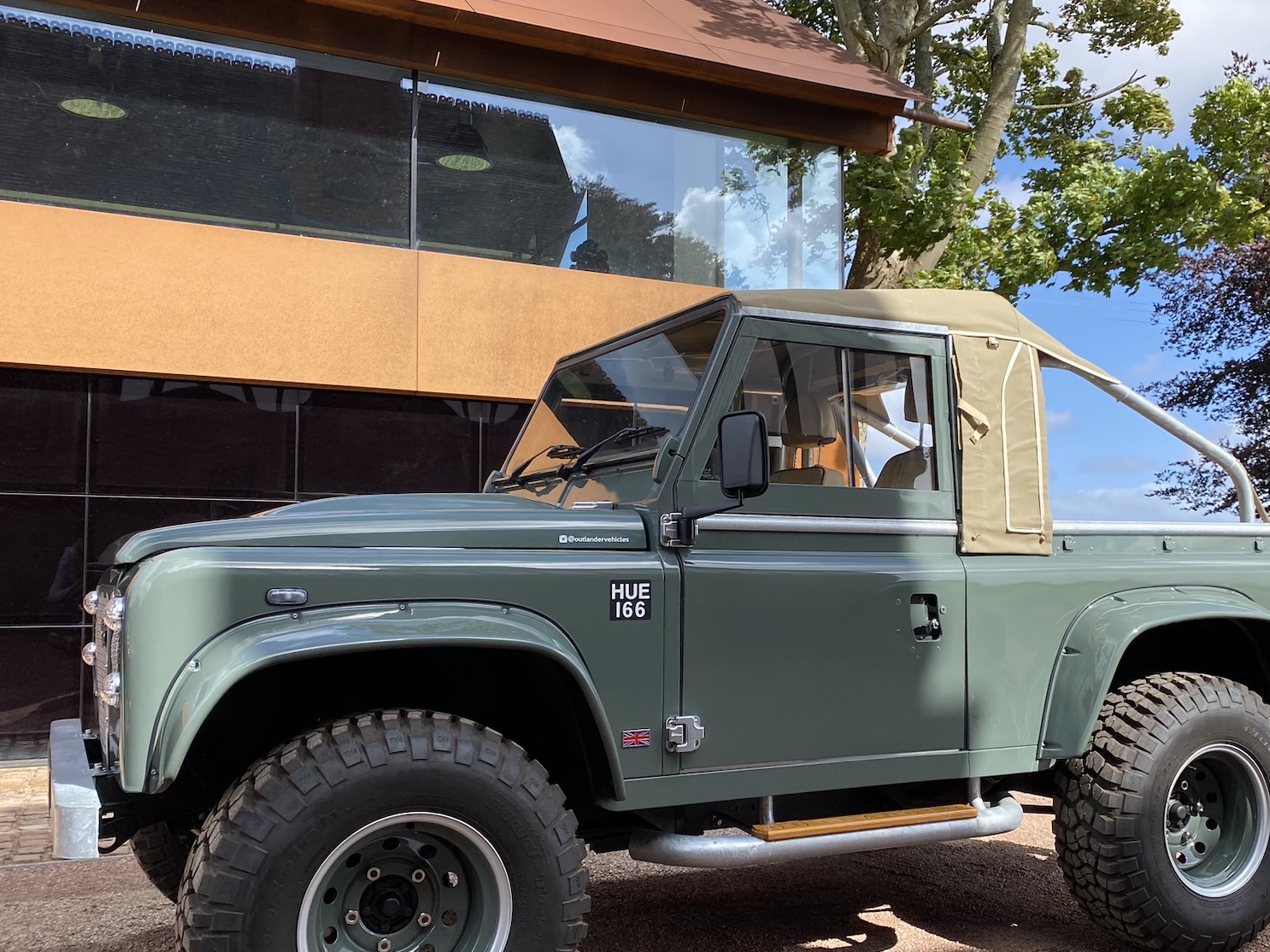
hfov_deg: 52.3
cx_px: 756
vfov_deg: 40.6
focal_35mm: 35
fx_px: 1284
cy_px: 534
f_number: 1.8
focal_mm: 4.25
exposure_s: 1/1043
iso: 32
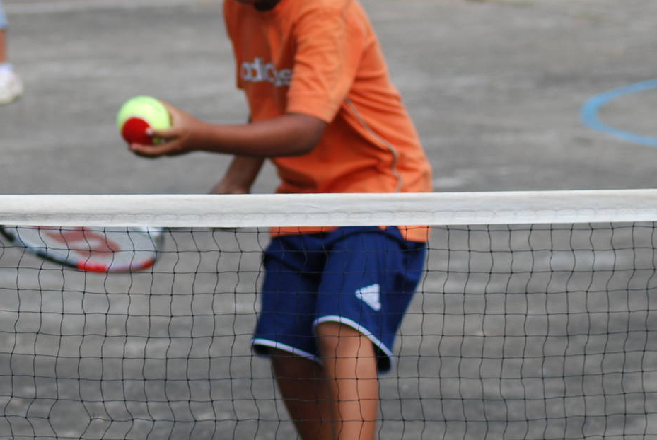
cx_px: 43
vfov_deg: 6.3
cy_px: 125
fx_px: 3965
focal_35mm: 217
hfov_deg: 9.4
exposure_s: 1/400
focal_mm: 70
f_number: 5
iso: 200
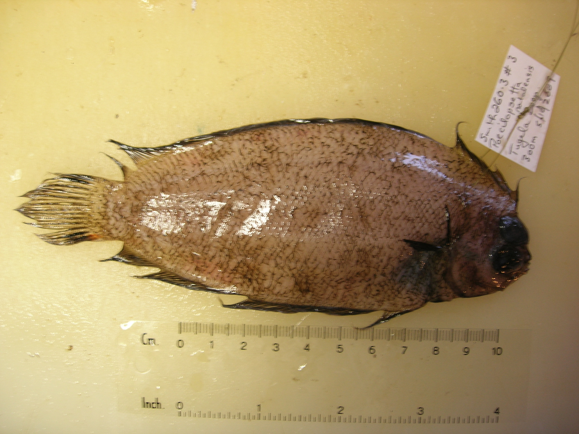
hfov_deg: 49.0
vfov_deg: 37.7
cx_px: 290
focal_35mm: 38
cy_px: 217
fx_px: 636
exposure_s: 1/7.2
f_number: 2.8
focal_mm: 7.8
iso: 64
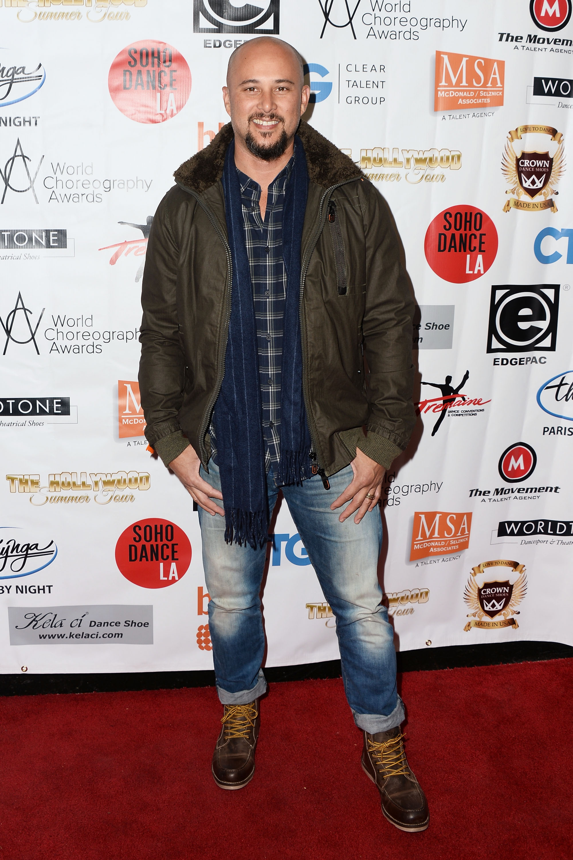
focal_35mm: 28
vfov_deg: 65.5
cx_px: 286
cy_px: 430
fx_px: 668
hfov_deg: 46.4
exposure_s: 1/250
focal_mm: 28
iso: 200
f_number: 7.1
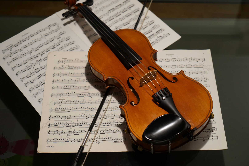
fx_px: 408
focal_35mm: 59
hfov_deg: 33.9
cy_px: 83
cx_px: 124
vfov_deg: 23.0
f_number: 4
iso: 800
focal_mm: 59
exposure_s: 1/60
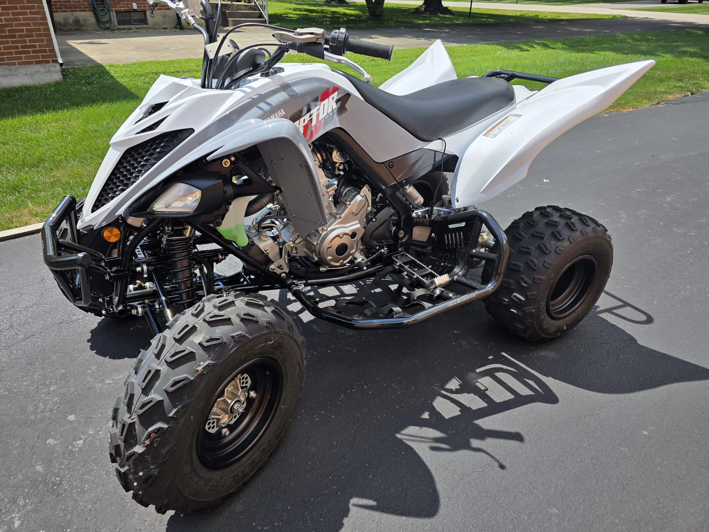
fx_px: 471
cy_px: 266
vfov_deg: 58.9
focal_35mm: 23
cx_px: 354
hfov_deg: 73.9
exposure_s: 1/6574
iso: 80
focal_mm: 6.3
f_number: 1.7
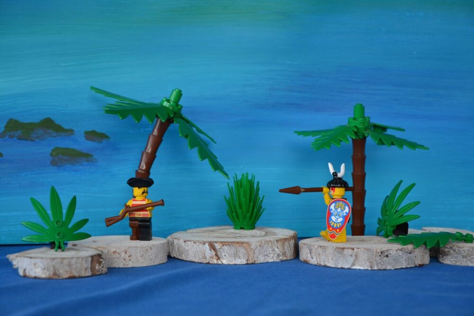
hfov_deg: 18.2
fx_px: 1481
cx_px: 237
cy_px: 158
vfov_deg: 12.2
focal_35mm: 112
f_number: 5.3
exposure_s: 1/80
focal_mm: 75
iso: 400
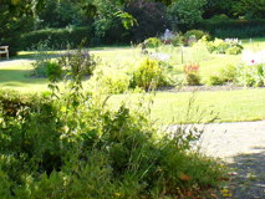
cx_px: 165
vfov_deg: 16.2
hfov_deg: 21.7
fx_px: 689
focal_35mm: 90
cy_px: 22
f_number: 2.8
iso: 80
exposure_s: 1/250
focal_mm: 6.1
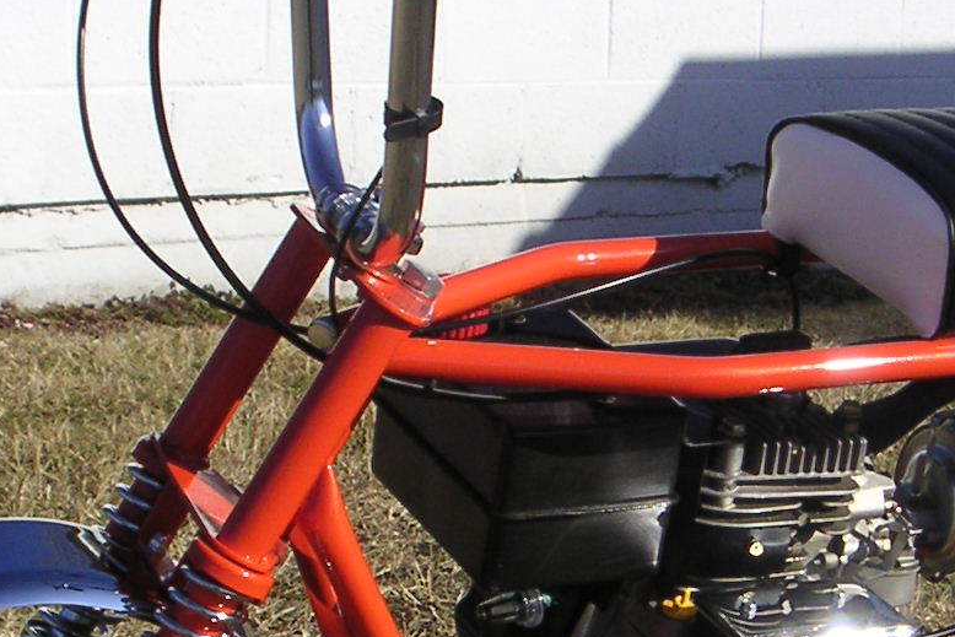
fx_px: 2759
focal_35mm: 104
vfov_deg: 13.1
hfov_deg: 19.5
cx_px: 700
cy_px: 485
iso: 50
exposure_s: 1/180
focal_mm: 6
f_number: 6.7
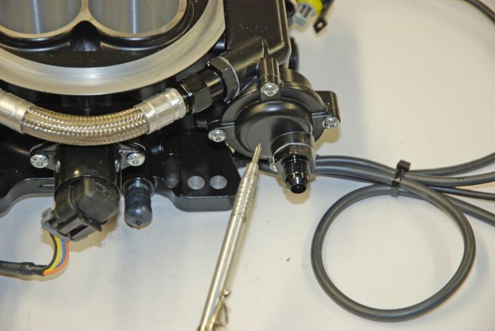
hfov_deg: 19.4
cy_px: 166
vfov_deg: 13.1
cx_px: 248
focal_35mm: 105
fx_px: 1445
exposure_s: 1/15
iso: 100
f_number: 4.5
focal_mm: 70
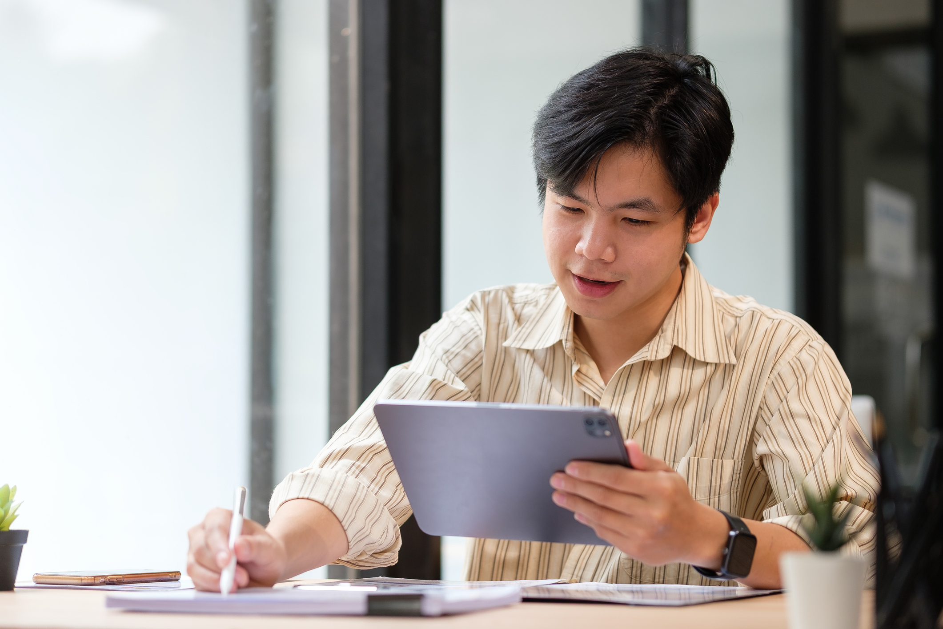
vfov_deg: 16.3
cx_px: 472
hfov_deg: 24.2
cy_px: 314
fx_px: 2200
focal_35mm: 84
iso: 200
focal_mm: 56
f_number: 1.4
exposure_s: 1/500
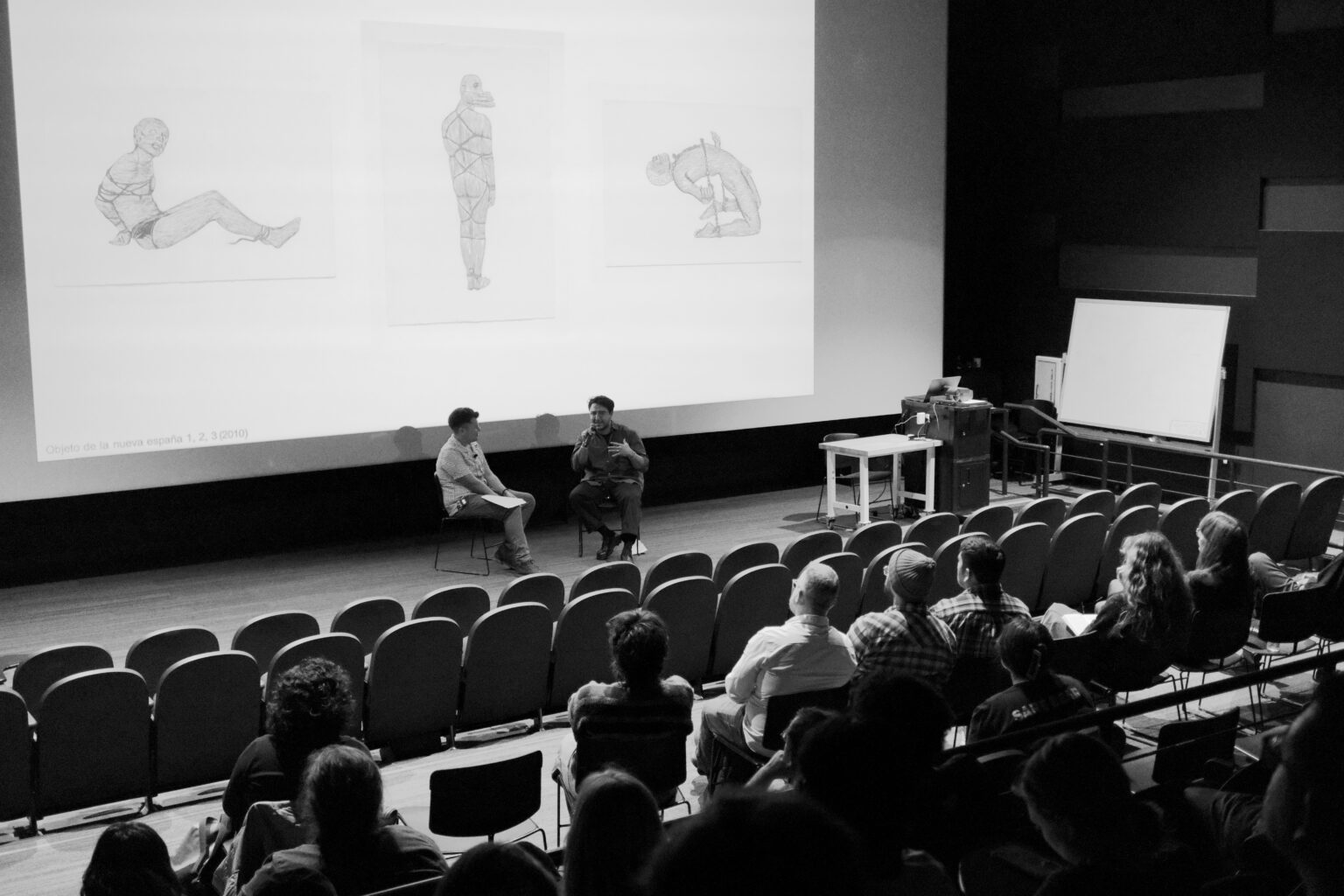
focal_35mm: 41
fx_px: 1531
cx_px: 672
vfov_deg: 32.6
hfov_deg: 47.4
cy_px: 448
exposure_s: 1/125
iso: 5000
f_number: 2.8
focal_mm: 27
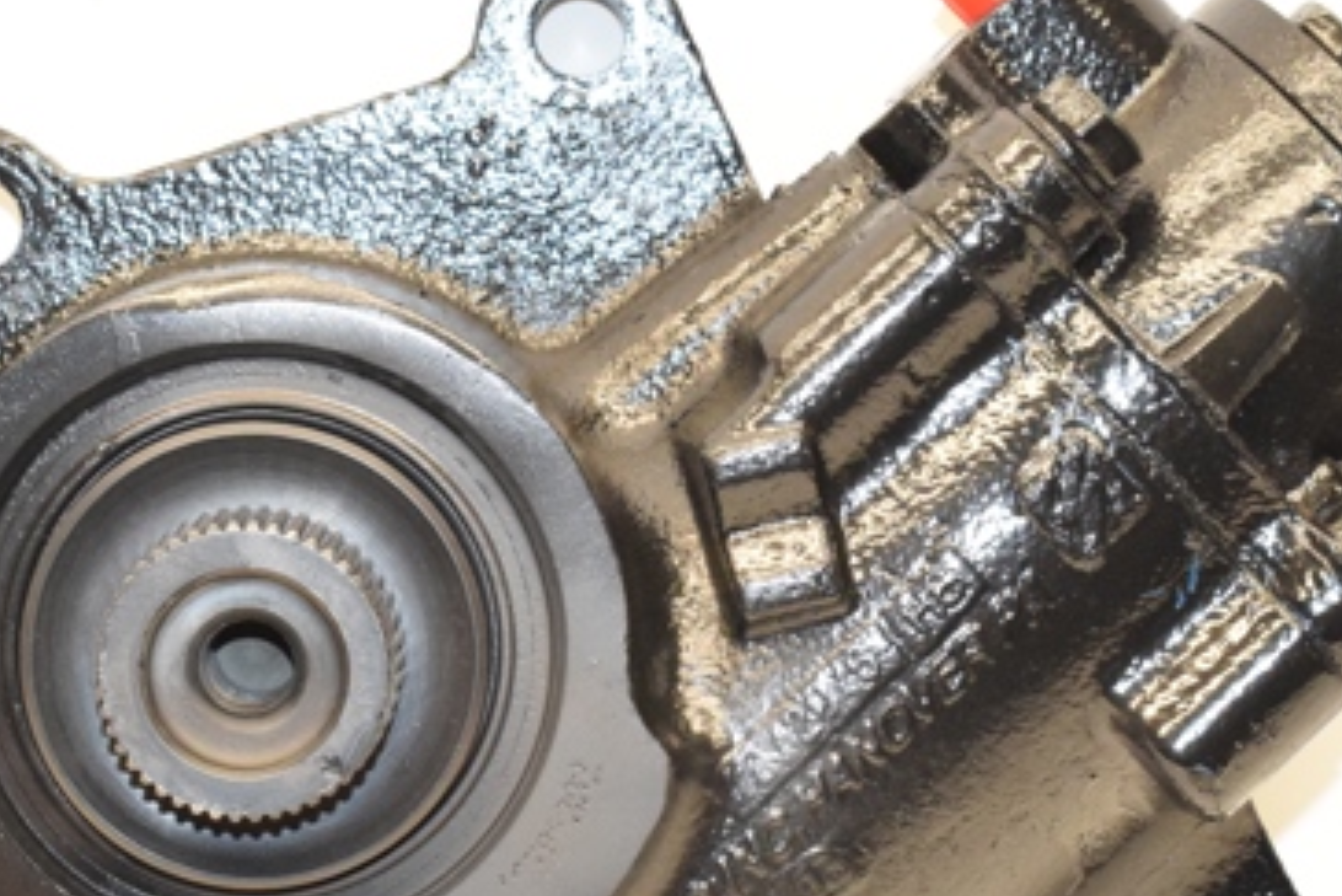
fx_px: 4922
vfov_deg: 10.4
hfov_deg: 15.5
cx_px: 634
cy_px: 669
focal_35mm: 132
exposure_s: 1/200
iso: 3200
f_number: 9
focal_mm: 40
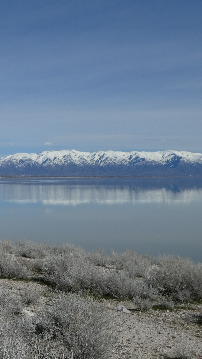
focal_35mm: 54
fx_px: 514
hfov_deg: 21.4
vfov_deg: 38.5
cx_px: -4
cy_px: 179
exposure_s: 1/1000
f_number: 5.6
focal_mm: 6.7
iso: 80
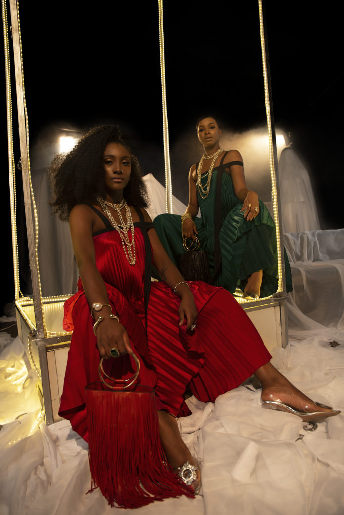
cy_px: 258
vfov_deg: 73.7
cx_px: 172
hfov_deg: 53.1
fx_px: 344
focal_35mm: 24
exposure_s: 1/80
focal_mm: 24
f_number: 3.5
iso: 125
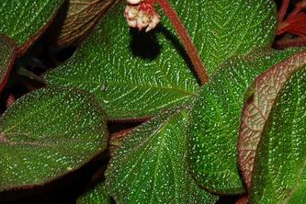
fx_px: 688
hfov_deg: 24.8
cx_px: 232
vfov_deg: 16.8
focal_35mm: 81
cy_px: 149
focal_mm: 18
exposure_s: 1/125
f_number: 5.6
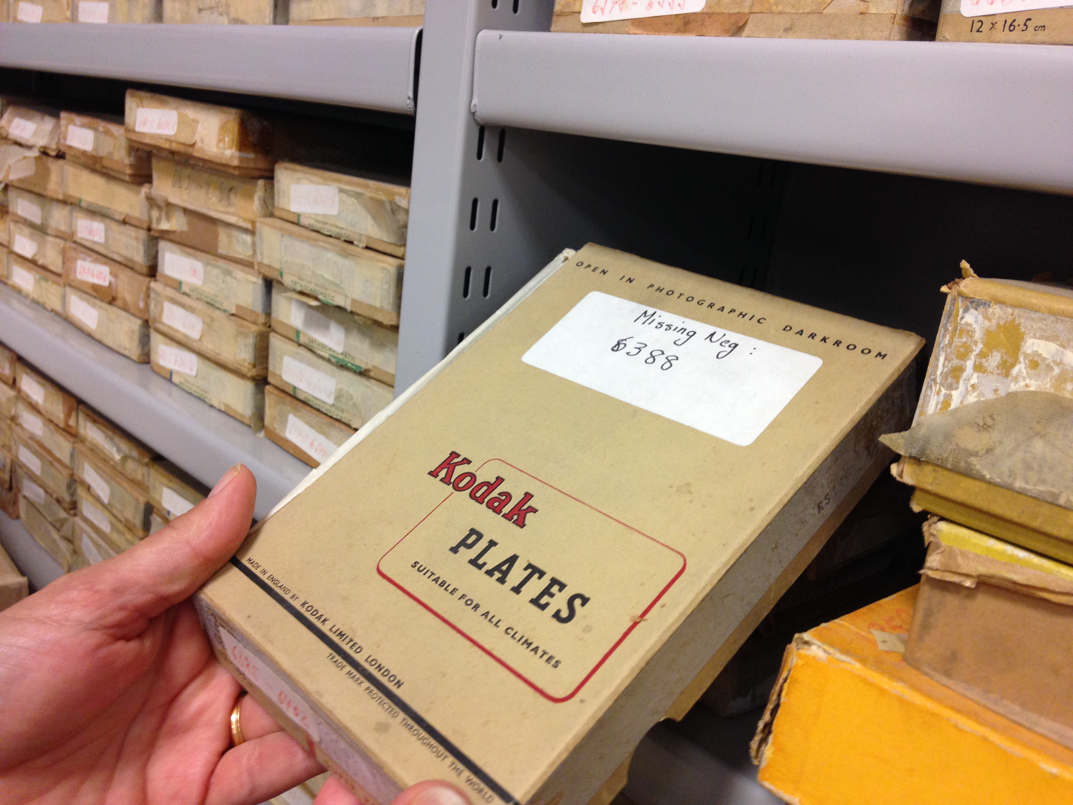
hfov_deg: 55.4
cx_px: 536
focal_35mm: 33
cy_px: 402
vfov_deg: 42.9
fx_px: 1023
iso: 125
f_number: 2.4
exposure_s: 1/20
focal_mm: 4.12
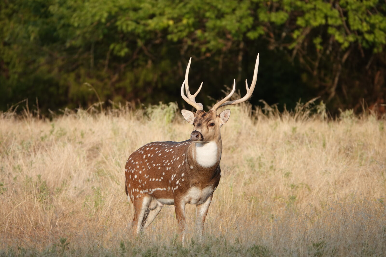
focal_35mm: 600
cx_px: 193
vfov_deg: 2.3
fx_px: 6433
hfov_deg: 3.4
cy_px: 128
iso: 125
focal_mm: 220
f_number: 4
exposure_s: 1/250
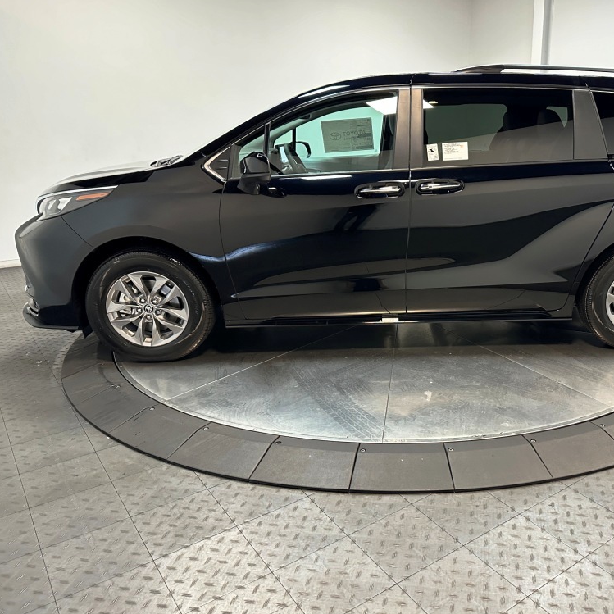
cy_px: 307
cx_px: 402
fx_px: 582
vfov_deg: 55.6
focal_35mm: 29
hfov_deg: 54.7
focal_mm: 6.86
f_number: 1.78
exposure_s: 1/60
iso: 640
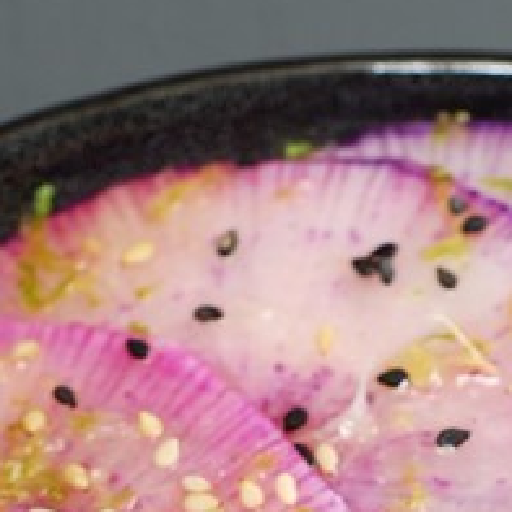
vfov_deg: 5.9
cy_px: 980
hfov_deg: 6.0
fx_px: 4870
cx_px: 528
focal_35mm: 291
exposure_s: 1/13
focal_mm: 50
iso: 100
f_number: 5.6
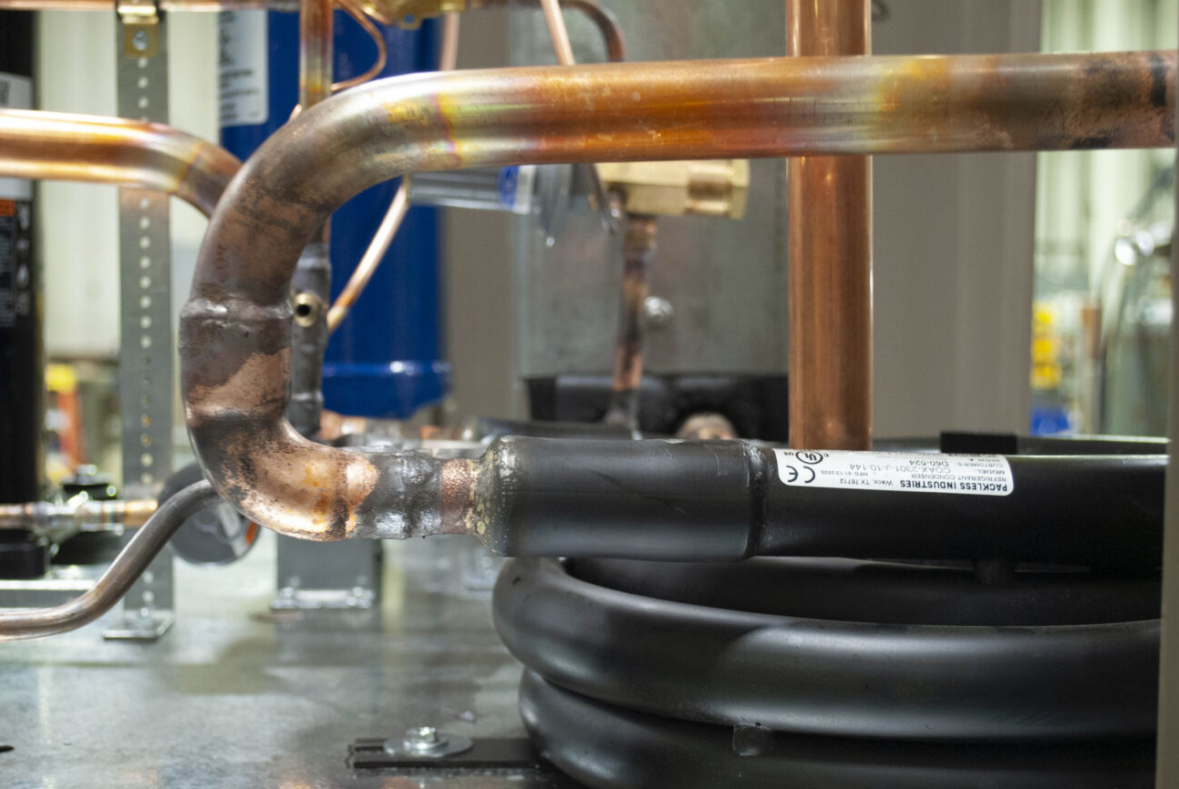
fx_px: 1869
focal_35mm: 57
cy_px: 405
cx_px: 532
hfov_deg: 35.0
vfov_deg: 23.9
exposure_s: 1/10
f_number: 4.8
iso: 400
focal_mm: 32
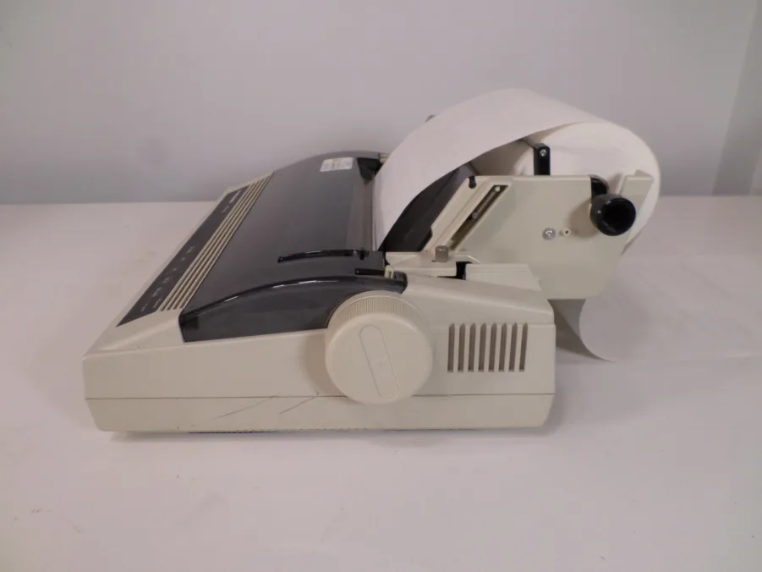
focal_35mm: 25
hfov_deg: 69.4
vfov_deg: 54.9
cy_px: 286
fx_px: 550
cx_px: 381
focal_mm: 4.5
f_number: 2.5
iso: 80
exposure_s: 1/90
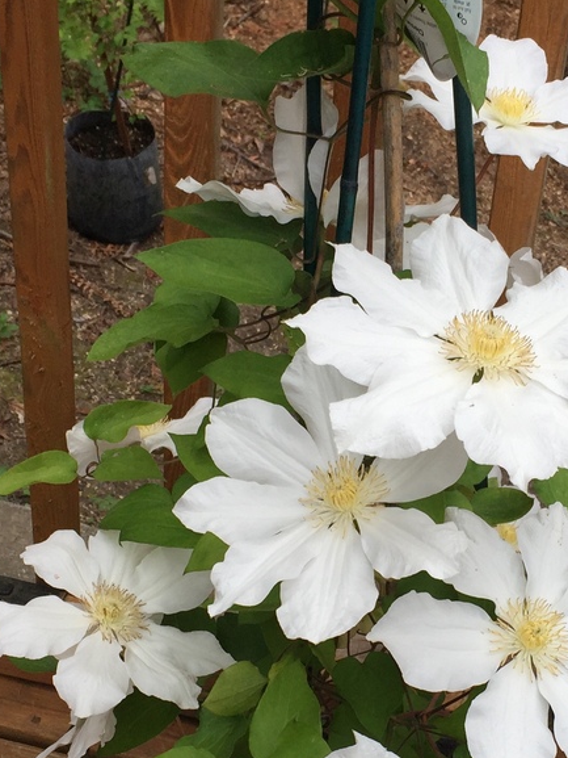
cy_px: 493
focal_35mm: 67
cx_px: 387
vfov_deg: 28.8
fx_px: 1465
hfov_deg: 21.8
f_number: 2.2
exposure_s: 1/942
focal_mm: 4.15
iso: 32
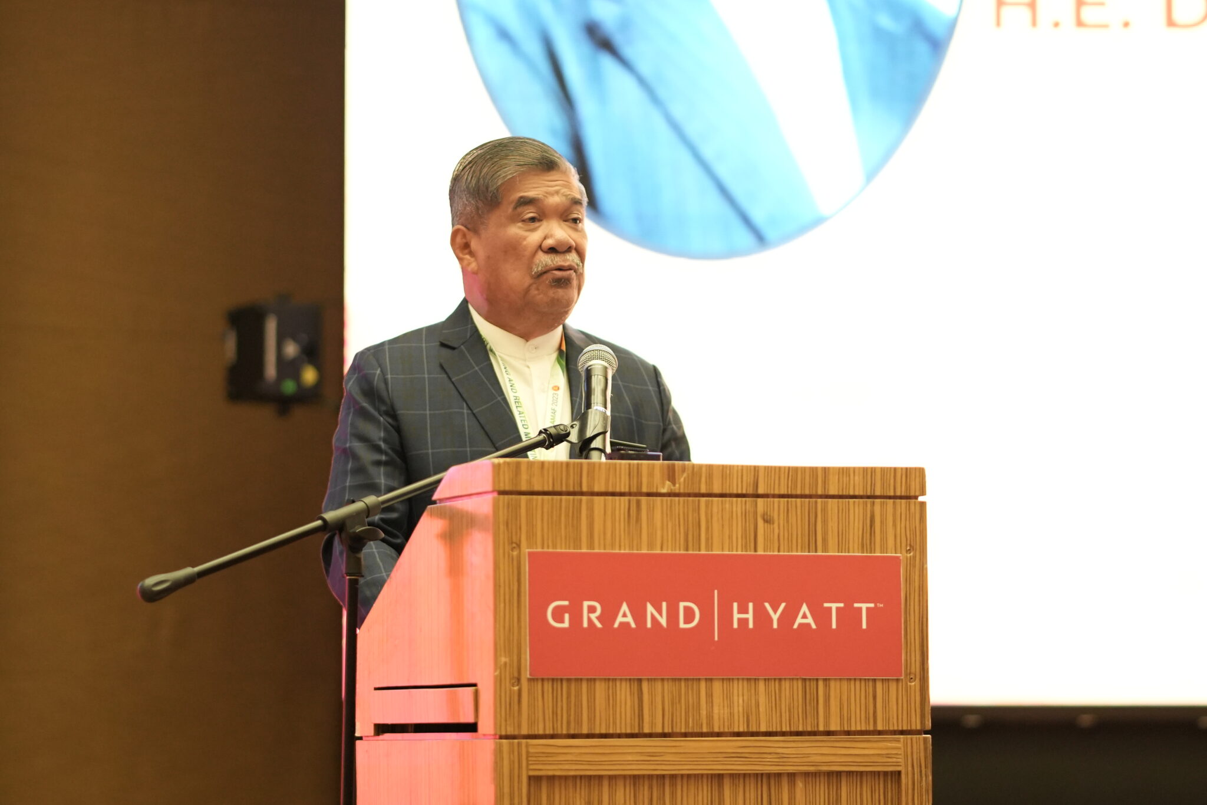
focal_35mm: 127
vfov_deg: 10.8
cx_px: 604
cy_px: 402
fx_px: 4257
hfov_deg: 16.1
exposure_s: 1/160
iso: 2500
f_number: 2
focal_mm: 85
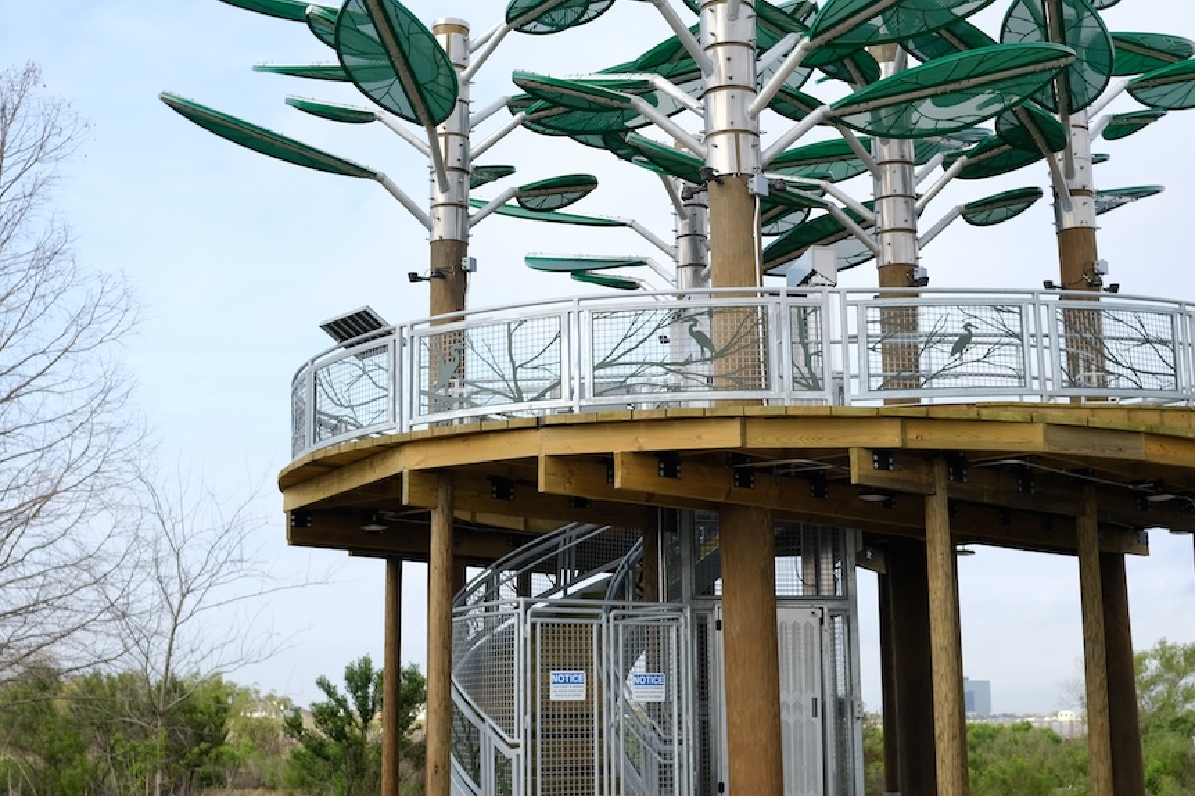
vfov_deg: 25.9
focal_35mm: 52
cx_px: 622
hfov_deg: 38.2
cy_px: 342
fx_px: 1725
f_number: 4
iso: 250
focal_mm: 23
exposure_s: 1/1000
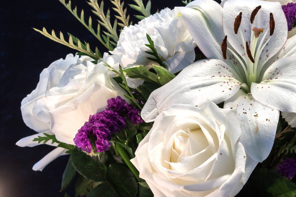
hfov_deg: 14.7
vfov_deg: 9.8
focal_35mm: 139
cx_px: 232
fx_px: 1143
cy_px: 193
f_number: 9
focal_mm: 38
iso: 100
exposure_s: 5
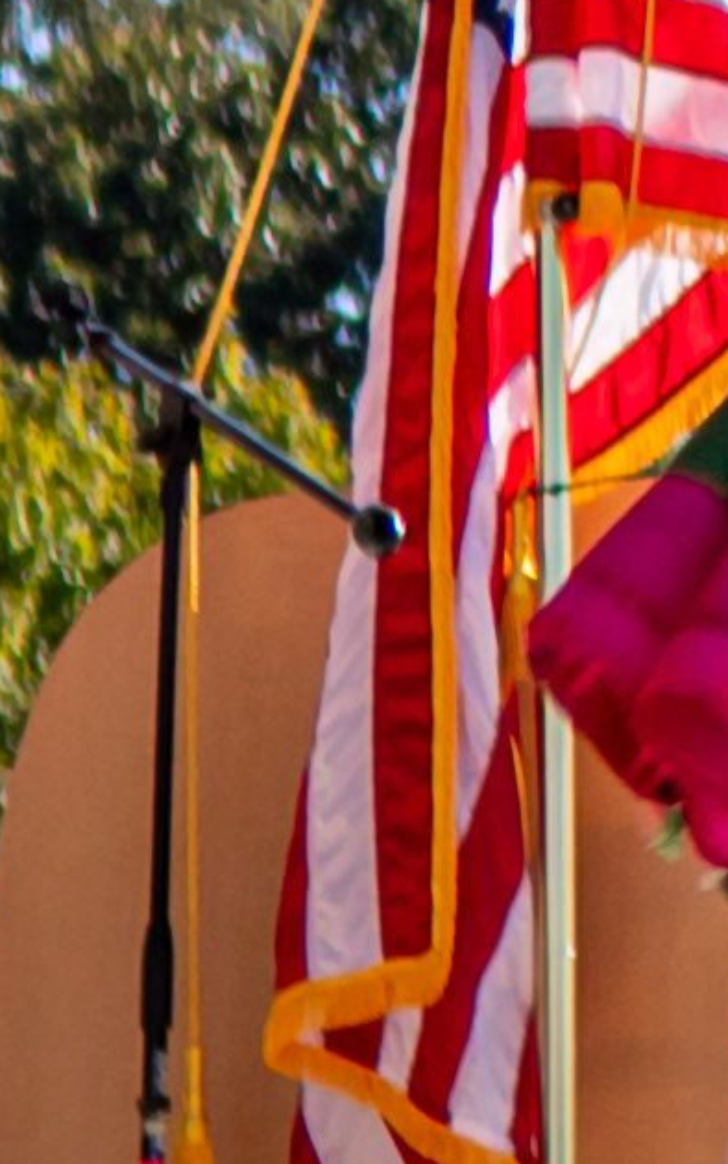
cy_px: -1016
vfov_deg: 7.3
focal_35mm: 279
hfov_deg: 4.0
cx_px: 3945
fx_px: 8853
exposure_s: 1/6400
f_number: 1.4
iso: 100
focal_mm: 16
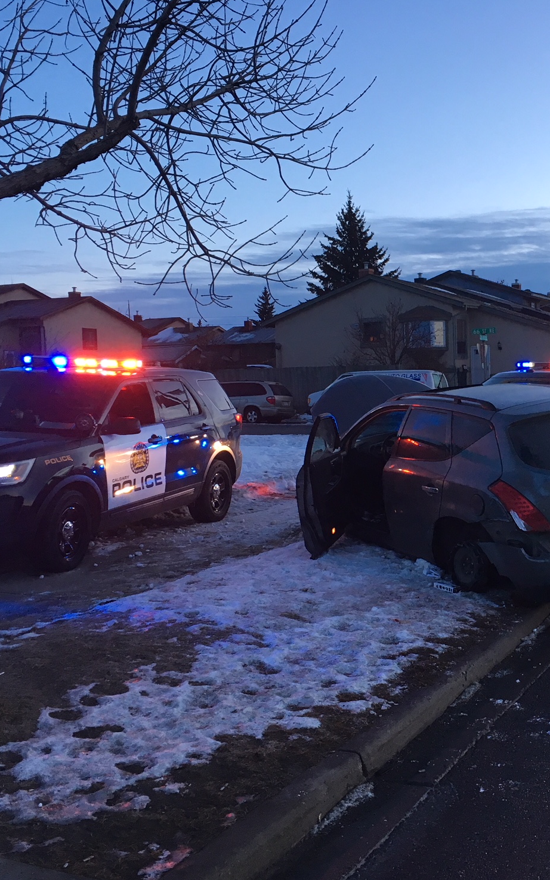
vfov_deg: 47.2
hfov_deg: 29.9
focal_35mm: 42
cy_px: 439
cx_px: 428
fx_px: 1008
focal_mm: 4.15
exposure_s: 1/30
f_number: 2.2
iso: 32
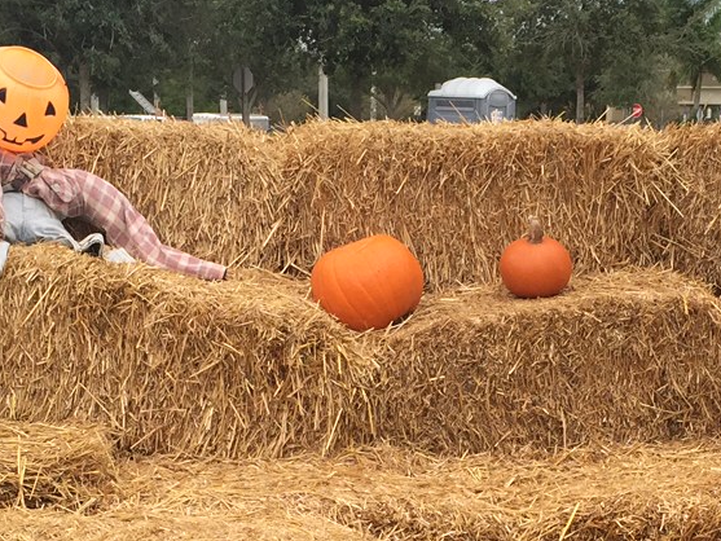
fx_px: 1771
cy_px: 577
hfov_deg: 23.0
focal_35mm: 85
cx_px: 450
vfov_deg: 16.9
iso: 32
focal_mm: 4.15
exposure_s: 1/482
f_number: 2.2
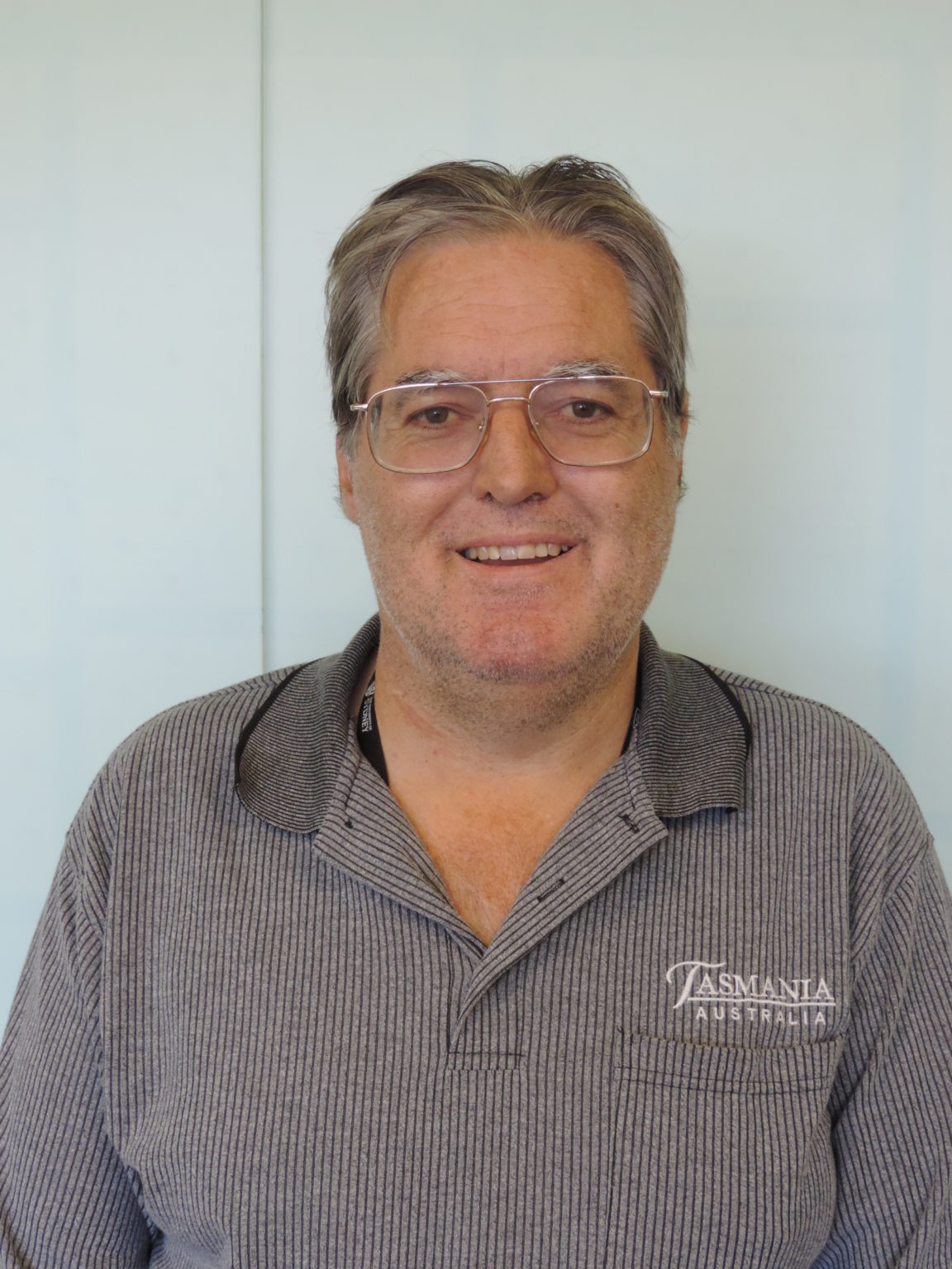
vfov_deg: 38.2
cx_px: 476
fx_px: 1833
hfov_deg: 29.1
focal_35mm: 50
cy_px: 634
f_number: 3.6
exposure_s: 1/50
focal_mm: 8.9
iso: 400
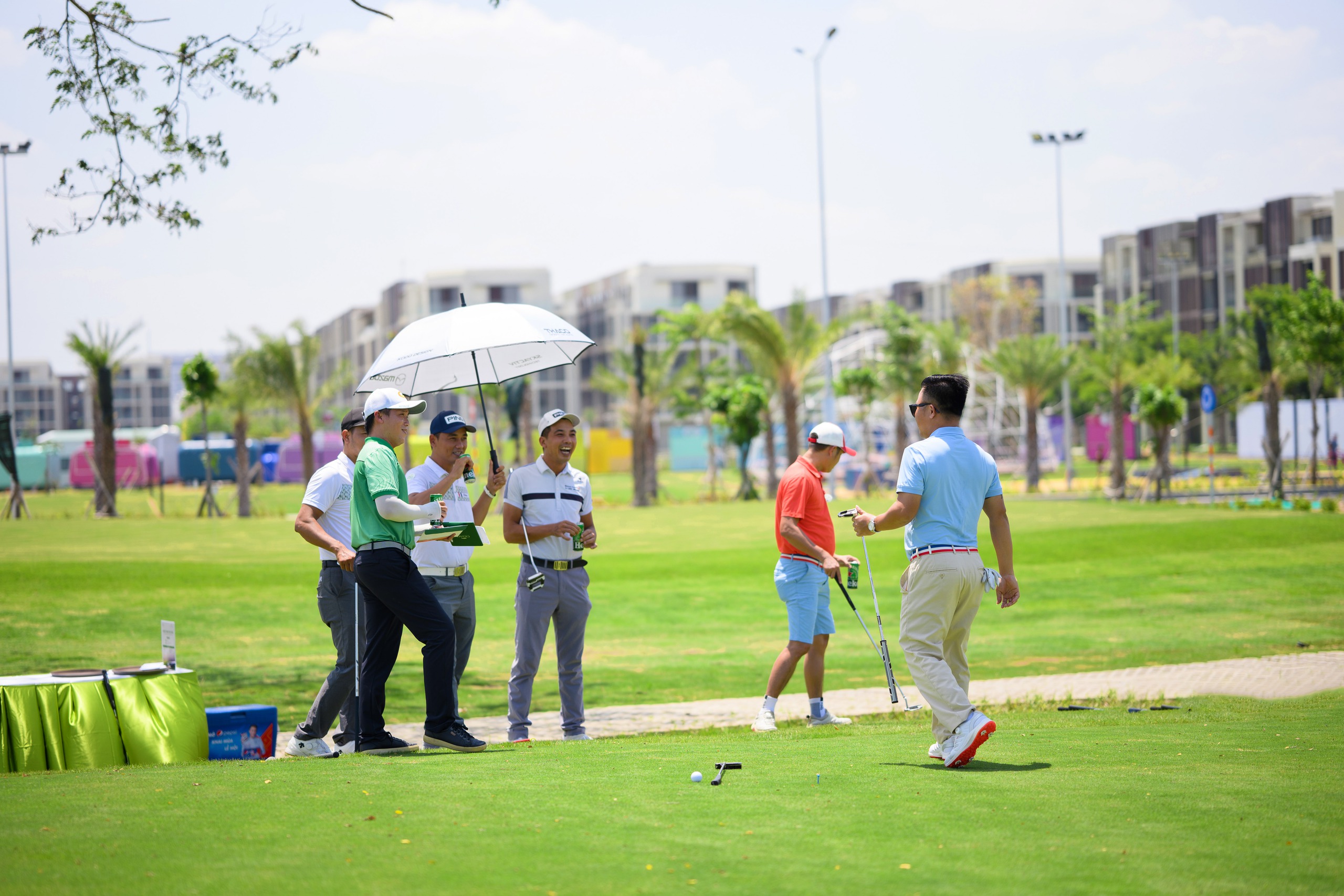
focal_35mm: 85
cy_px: 448
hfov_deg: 23.9
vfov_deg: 16.1
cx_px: 672
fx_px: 3173
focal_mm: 85
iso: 100
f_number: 2
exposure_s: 1/2500
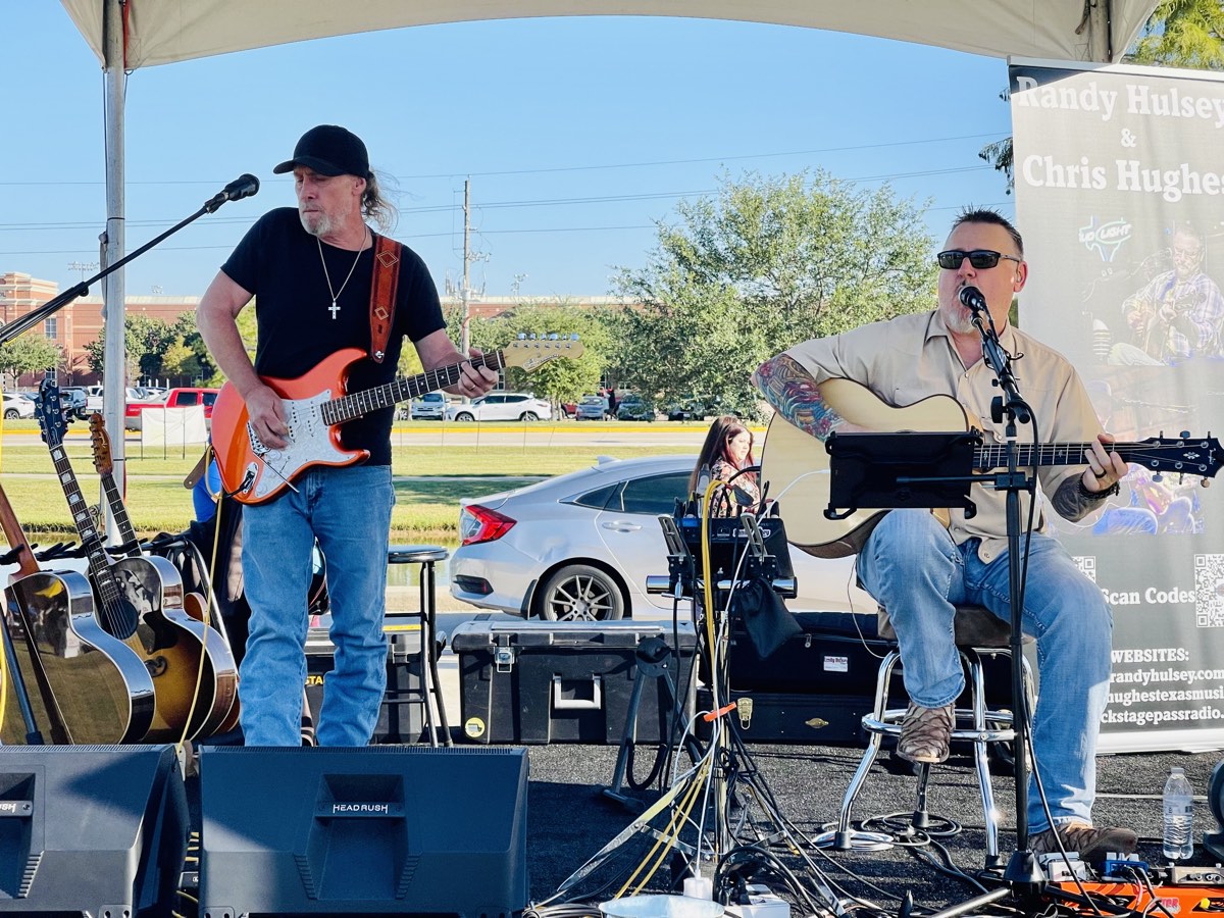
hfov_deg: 30.3
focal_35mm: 64
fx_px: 2263
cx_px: 612
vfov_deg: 22.9
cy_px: 459
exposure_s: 1/774
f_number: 2.2
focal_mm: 7.5
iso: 20
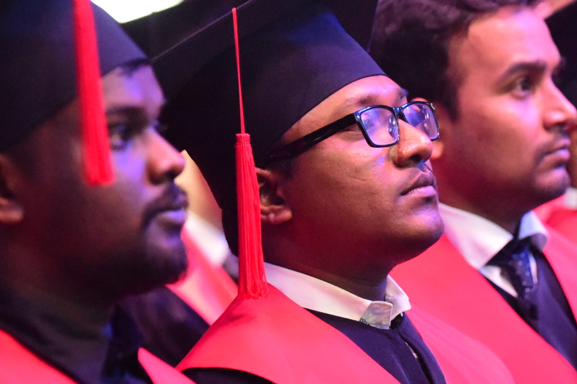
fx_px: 3814
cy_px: 205
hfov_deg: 8.6
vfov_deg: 5.8
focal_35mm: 238
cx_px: 414
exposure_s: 1/200
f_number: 2.8
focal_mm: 116
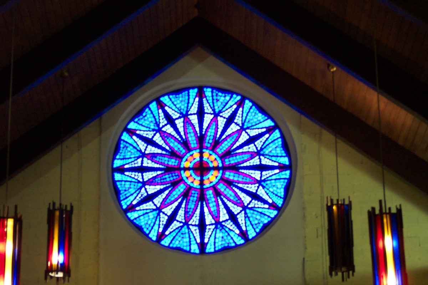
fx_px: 1355
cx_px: 214
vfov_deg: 12.0
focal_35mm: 114
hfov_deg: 17.9
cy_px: 142
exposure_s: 1/8
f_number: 4.8
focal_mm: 24
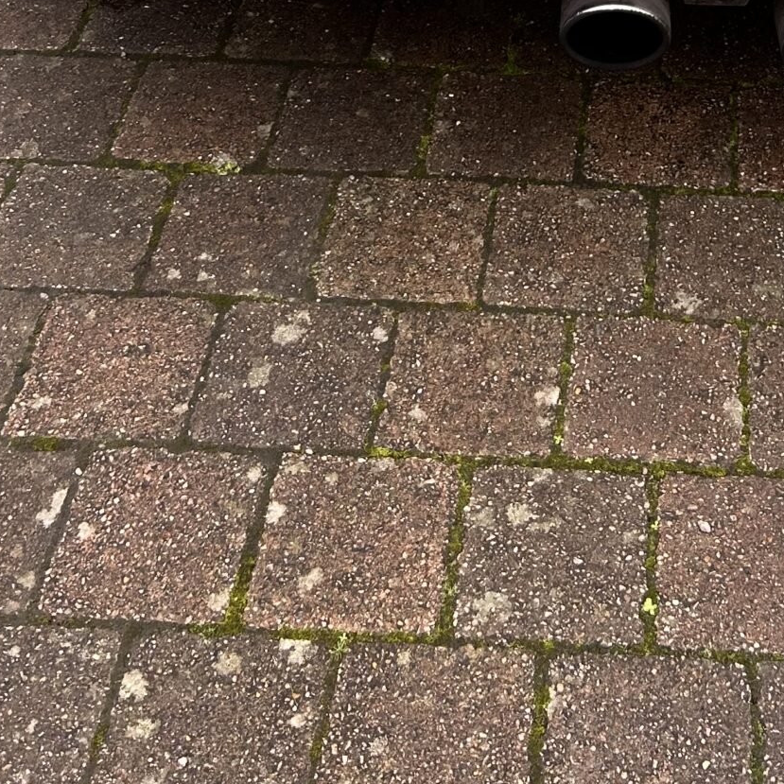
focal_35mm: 71
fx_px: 1819
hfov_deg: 23.7
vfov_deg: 20.7
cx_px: 685
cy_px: -396
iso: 64
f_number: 1.5
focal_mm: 5.7
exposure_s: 1/121
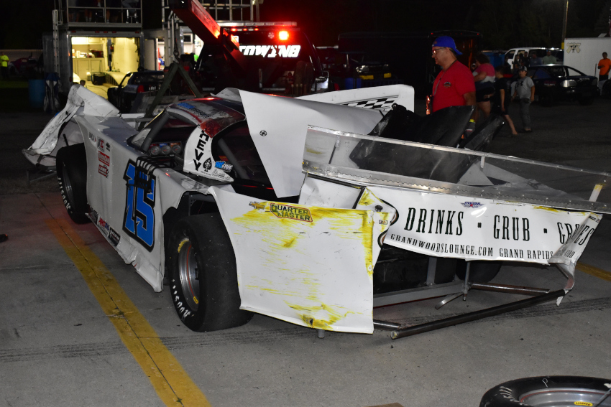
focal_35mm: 48
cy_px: 204
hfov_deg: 41.1
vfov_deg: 28.1
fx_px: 815
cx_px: 306
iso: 3200
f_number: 7.1
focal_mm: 32
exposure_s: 1/60
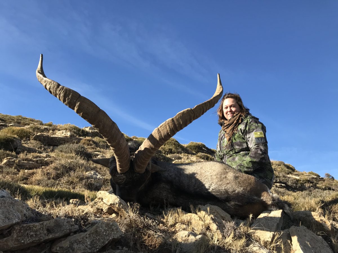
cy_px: 126
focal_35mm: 28
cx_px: 169
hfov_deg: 63.4
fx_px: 273
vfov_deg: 49.7
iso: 20
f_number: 1.8
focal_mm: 3.99
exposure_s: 1/1212
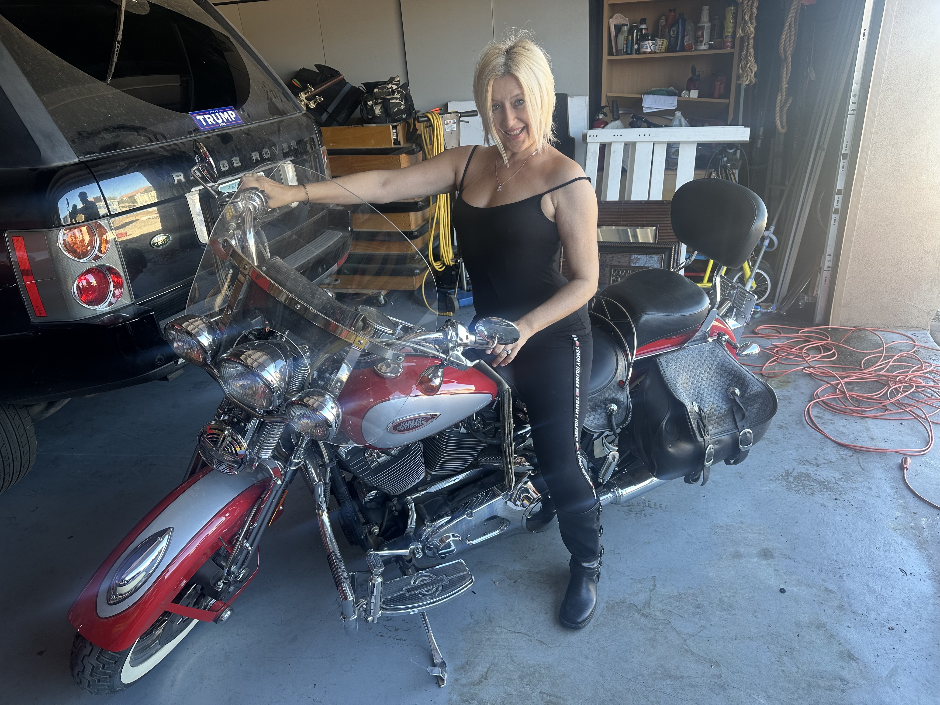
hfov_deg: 71.6
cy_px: 352
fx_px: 652
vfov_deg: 56.8
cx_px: 470
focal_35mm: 24
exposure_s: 1/121
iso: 64
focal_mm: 6.86
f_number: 1.78
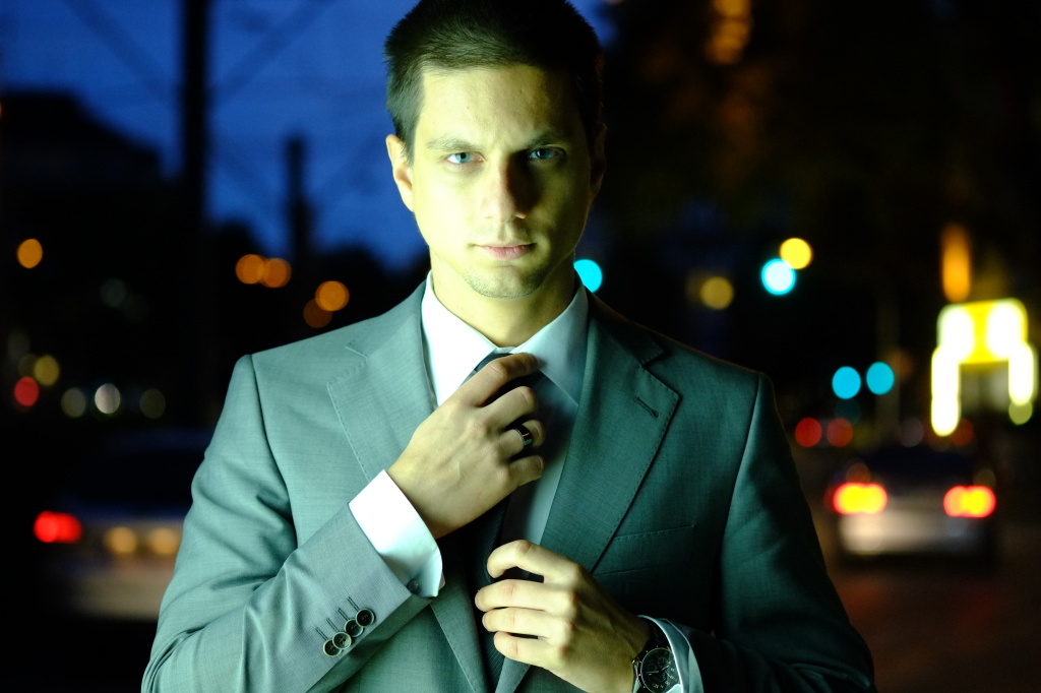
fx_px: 2602
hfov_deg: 22.6
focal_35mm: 90
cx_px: 520
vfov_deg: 15.2
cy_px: 346
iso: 2500
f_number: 2.4
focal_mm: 60
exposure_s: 1/180
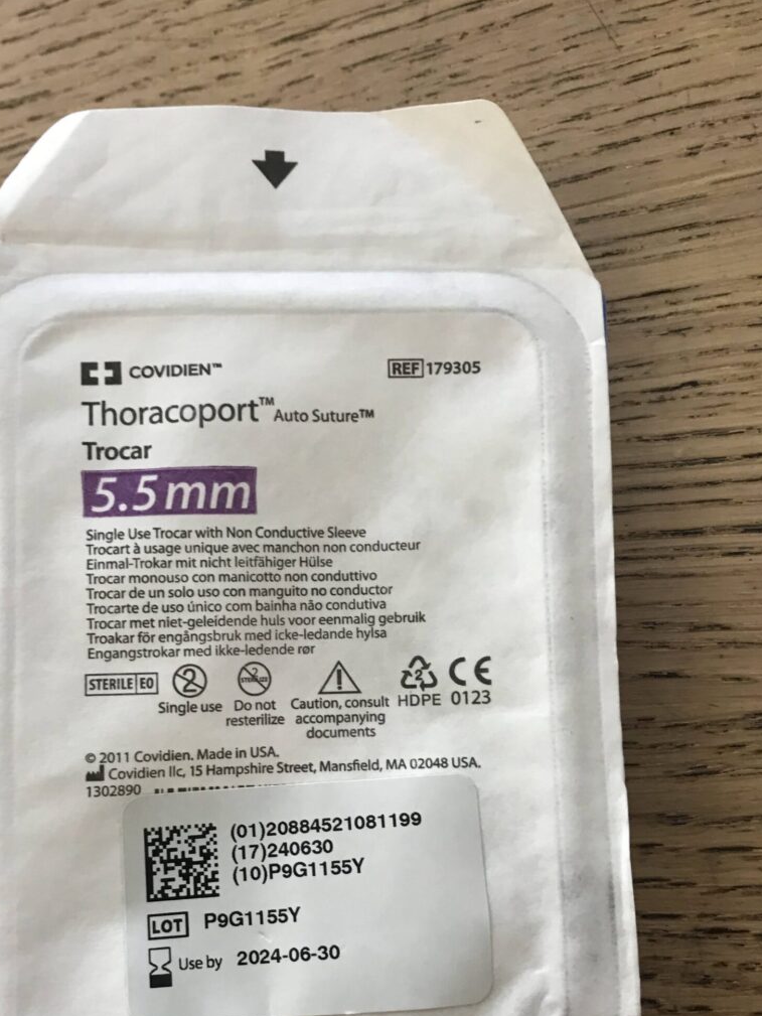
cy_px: 653
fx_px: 1086
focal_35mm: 37
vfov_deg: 49.5
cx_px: 310
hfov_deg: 38.5
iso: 40
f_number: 1.8
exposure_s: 1/24
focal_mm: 3.99
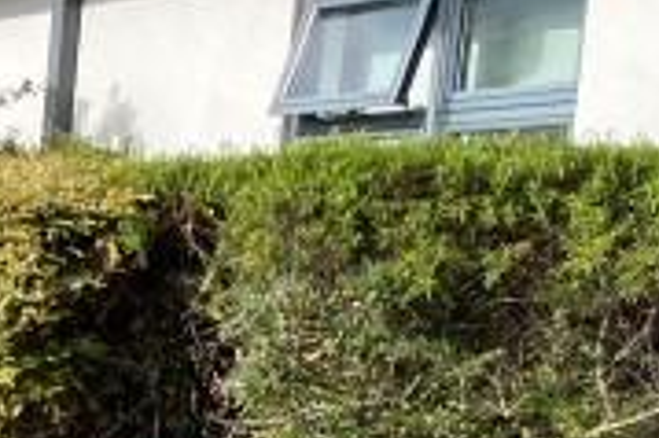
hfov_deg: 13.3
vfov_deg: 10.3
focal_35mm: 127
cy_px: 703
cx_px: -762
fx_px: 2323
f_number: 1.6
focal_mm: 4.2
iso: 50
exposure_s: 1/2257
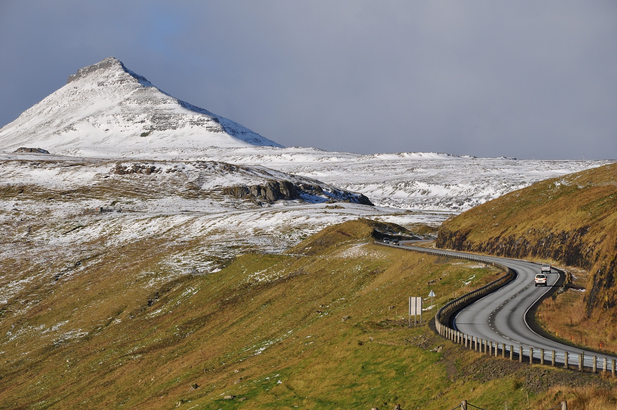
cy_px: 205
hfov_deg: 13.1
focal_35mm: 158
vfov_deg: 8.7
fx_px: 2696
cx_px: 308
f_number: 11
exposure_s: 1/500
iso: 200
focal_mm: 105
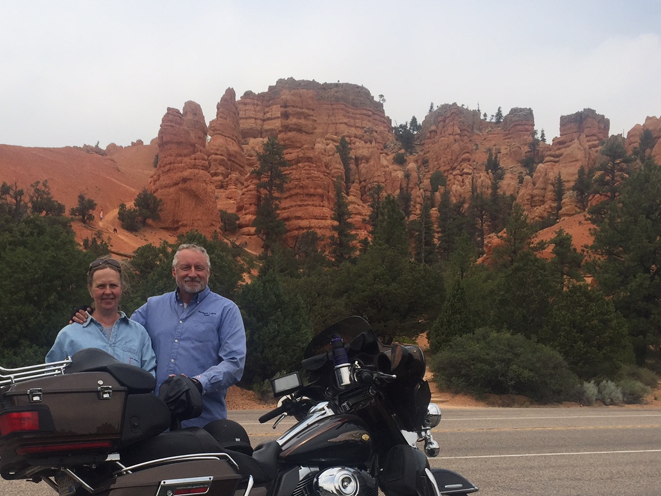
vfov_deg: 31.0
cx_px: 230
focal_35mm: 46
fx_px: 878
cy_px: 364
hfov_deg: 40.8
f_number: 2.2
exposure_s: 1/2326
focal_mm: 4.15
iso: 32
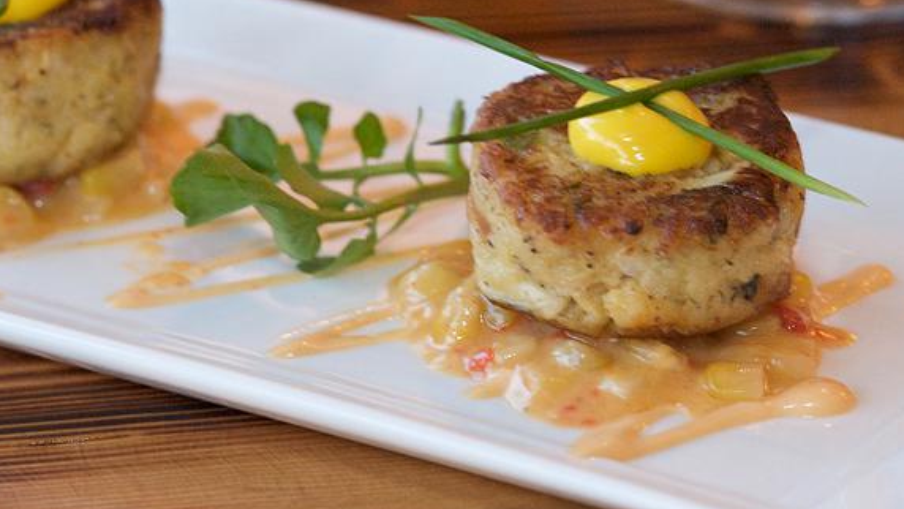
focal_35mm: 196
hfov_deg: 11.0
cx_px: 465
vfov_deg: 6.2
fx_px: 4699
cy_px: 123
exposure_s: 1/60
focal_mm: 105
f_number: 8
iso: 3200
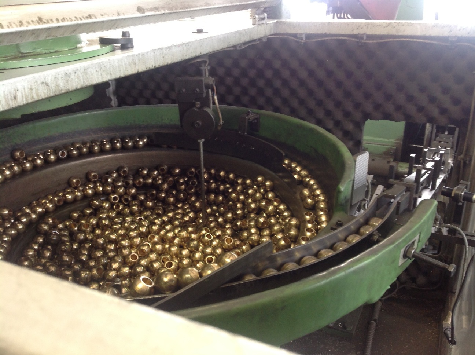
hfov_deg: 52.7
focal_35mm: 35
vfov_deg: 40.6
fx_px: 480
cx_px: 238
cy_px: 178
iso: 100
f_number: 2.4
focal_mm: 4.28
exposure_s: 1/15
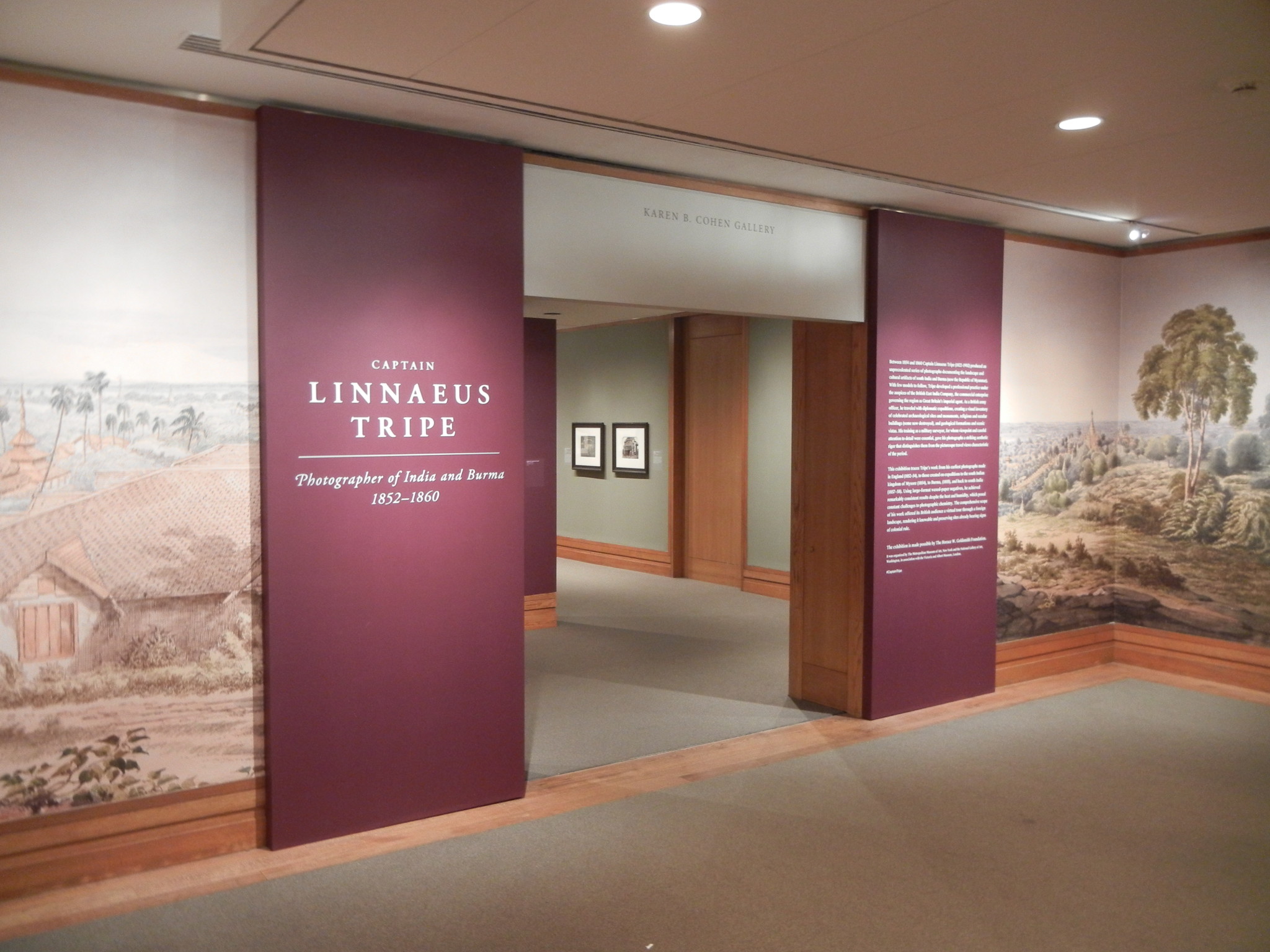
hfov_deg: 60.0
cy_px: 476
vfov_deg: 46.8
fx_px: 1101
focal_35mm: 30
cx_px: 635
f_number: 3.5
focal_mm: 5.4
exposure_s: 1/3
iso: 400
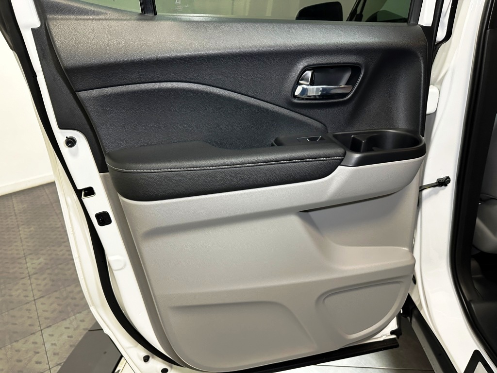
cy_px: 186
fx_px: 345
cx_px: 248
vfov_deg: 56.8
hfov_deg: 71.6
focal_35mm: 24
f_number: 1.78
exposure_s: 1/60
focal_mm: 6.86
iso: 500
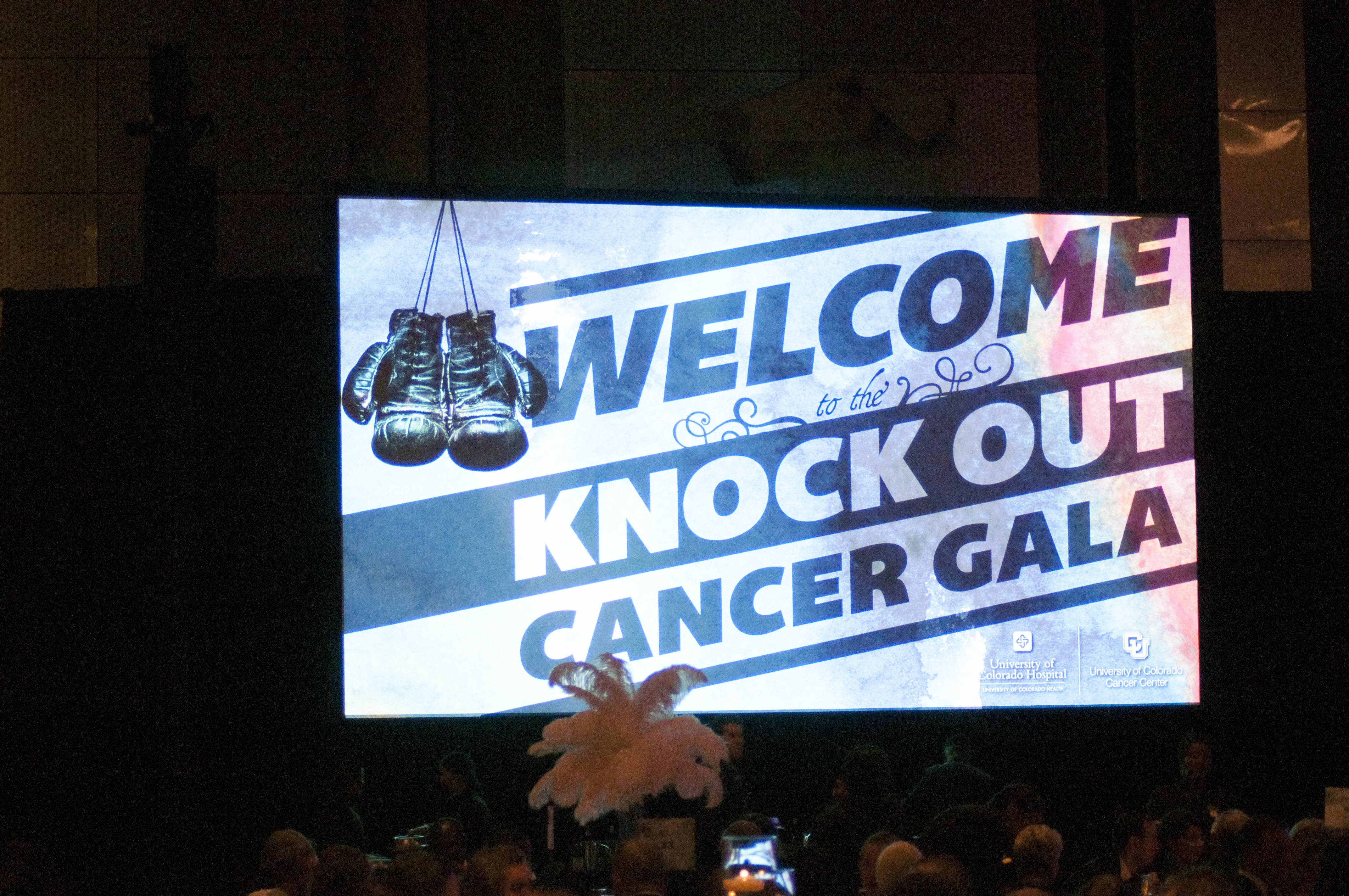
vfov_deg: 13.0
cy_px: 448
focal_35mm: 105
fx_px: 3930
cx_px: 674
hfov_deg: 19.5
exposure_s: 1/80
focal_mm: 70
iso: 200
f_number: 4
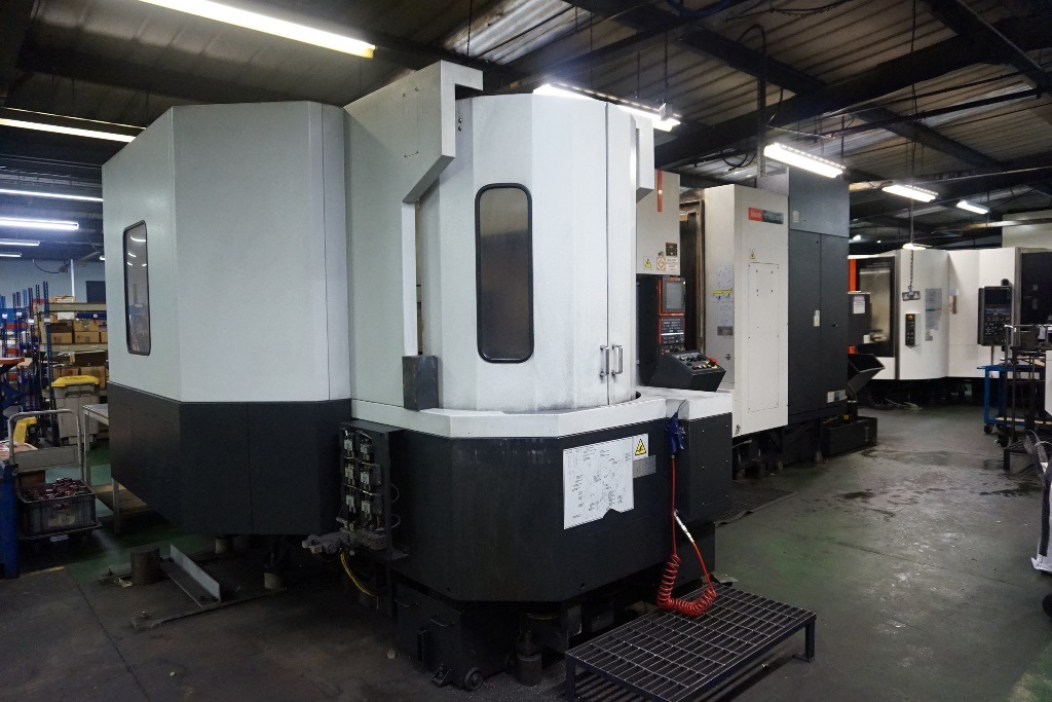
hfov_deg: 73.7
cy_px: 351
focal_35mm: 24
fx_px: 701
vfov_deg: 53.1
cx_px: 526
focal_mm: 16
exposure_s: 1/160
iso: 3200
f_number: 3.5
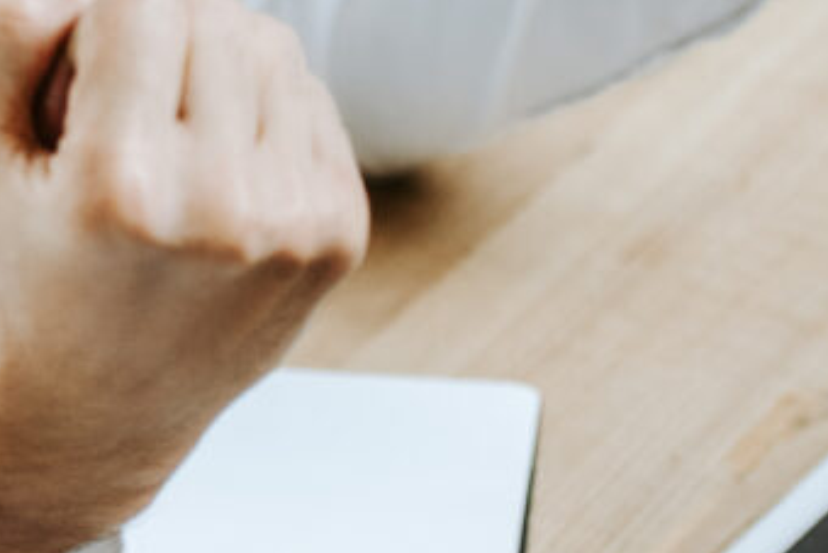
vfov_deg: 4.3
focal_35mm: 316
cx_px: 175
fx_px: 7271
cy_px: -274
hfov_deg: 6.5
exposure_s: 1/160
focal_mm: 70
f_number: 3.2
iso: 500
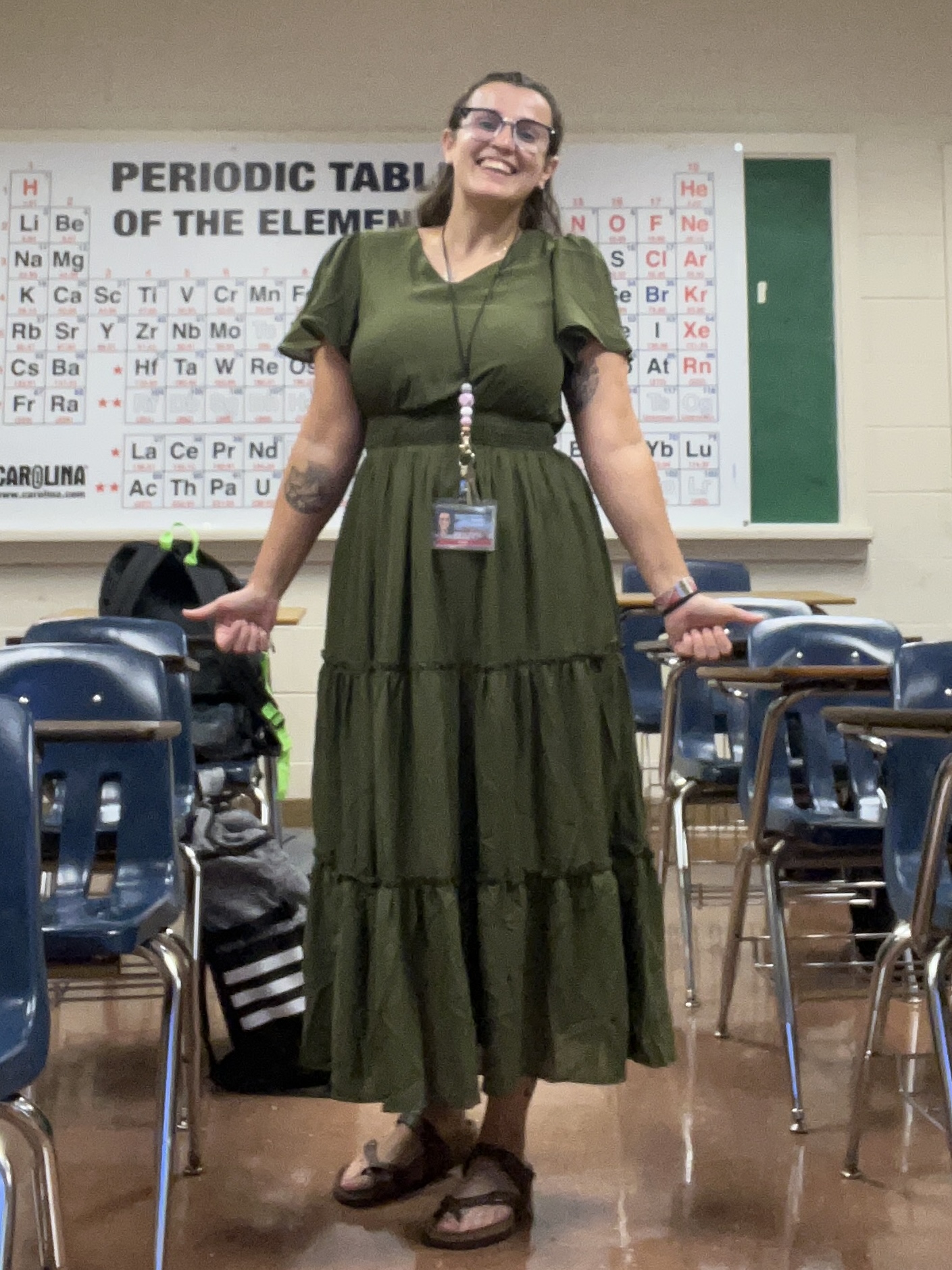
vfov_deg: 60.0
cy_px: 635
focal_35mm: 30
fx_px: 1100
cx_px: 476
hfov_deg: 46.8
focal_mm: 2.71
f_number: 2.2
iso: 250
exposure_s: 1/60
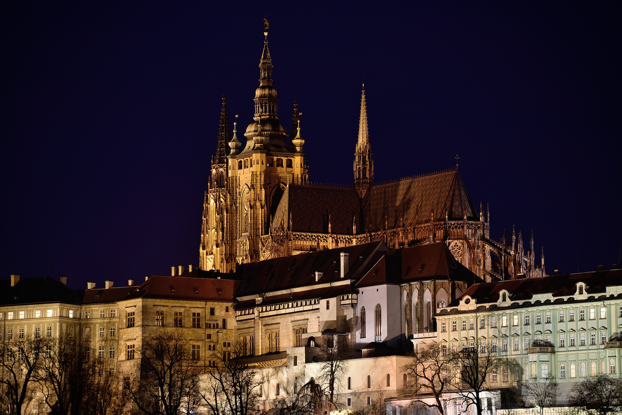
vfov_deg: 6.0
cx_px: 311
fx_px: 3975
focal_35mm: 230
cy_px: 208
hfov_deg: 8.9
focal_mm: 230
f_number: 6.3
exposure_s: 1.6
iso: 125
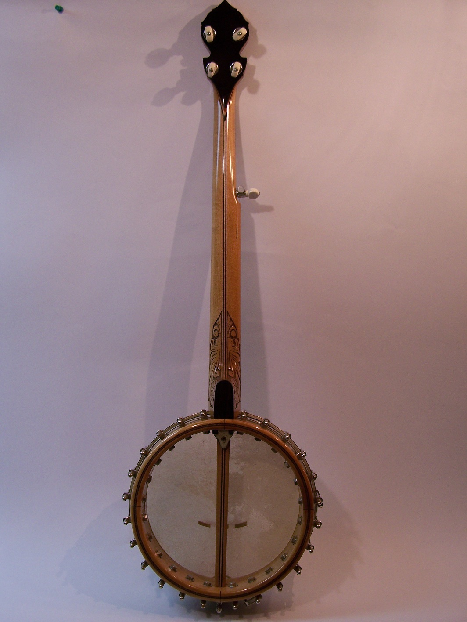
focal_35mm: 38
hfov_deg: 37.8
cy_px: 311
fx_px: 683
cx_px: 234
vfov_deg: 48.9
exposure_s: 1/30
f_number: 2.8
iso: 80
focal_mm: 6.3
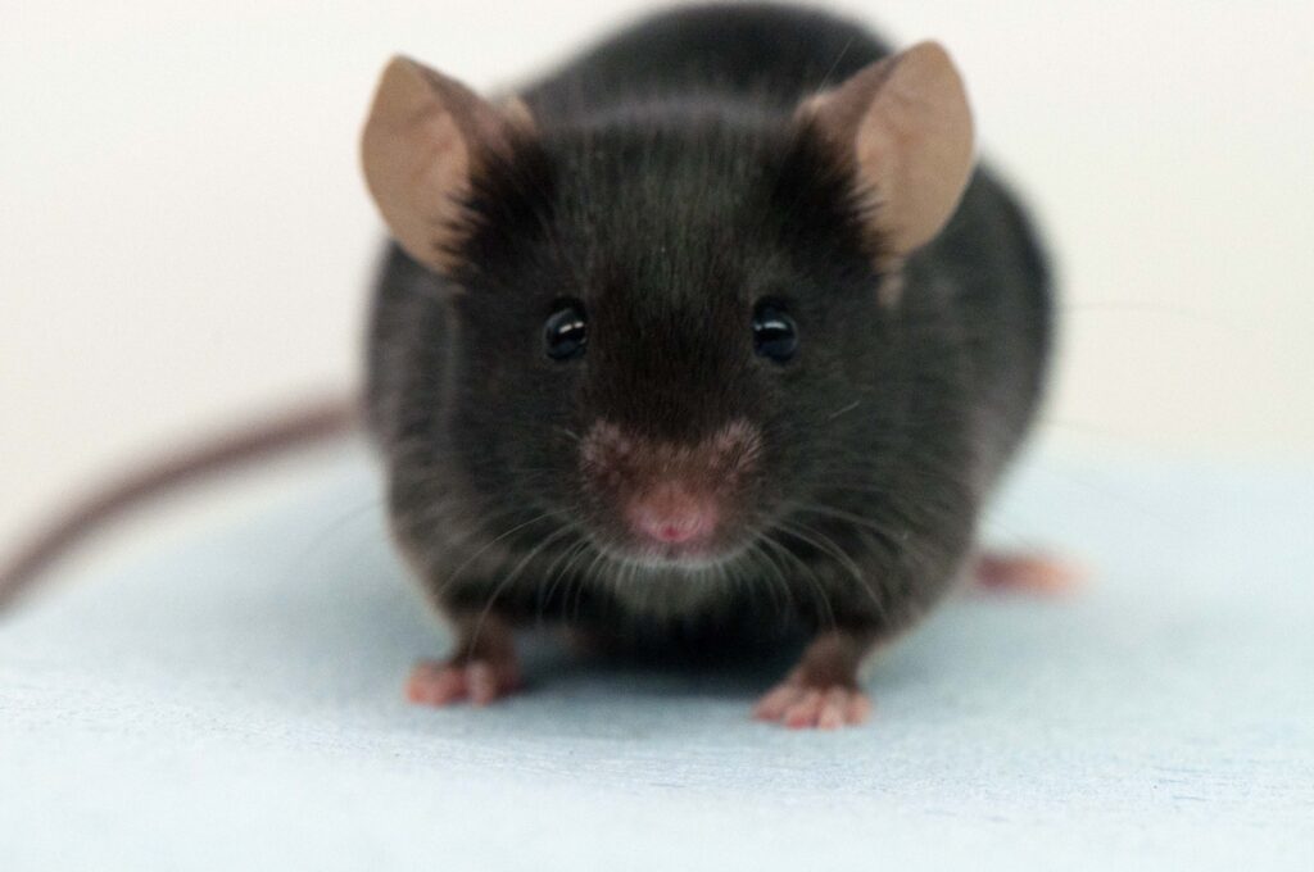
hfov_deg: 16.1
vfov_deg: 10.7
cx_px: 657
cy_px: 436
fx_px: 4648
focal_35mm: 128
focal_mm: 85
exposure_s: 1/180
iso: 2500
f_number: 11
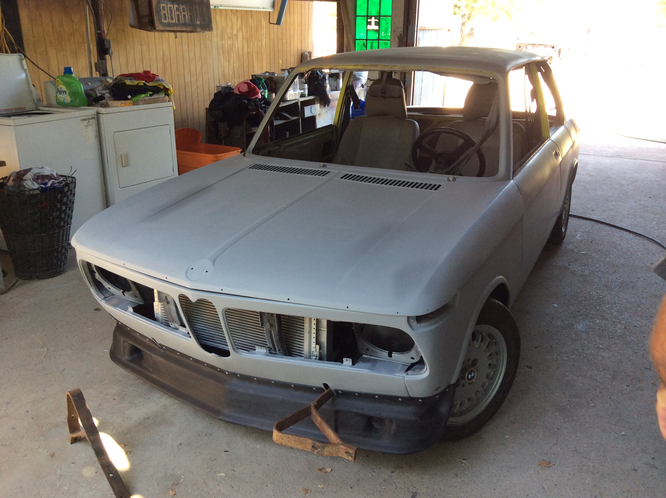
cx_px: 333
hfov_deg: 56.9
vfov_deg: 44.1
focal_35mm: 32
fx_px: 615
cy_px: 249
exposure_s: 1/60
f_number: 2.4
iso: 50
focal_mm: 3.3
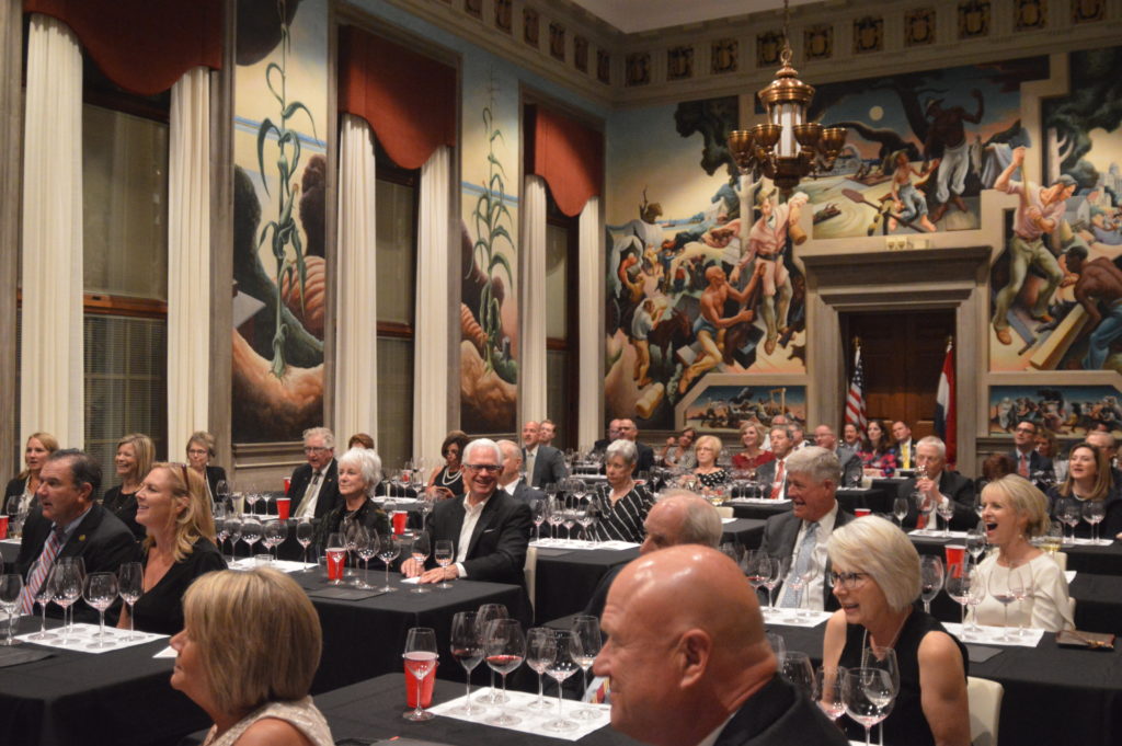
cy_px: 373
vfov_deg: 36.8
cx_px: 561
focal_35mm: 36
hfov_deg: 53.2
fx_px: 1121
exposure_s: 1/100
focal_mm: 24
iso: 3200
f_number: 3.5
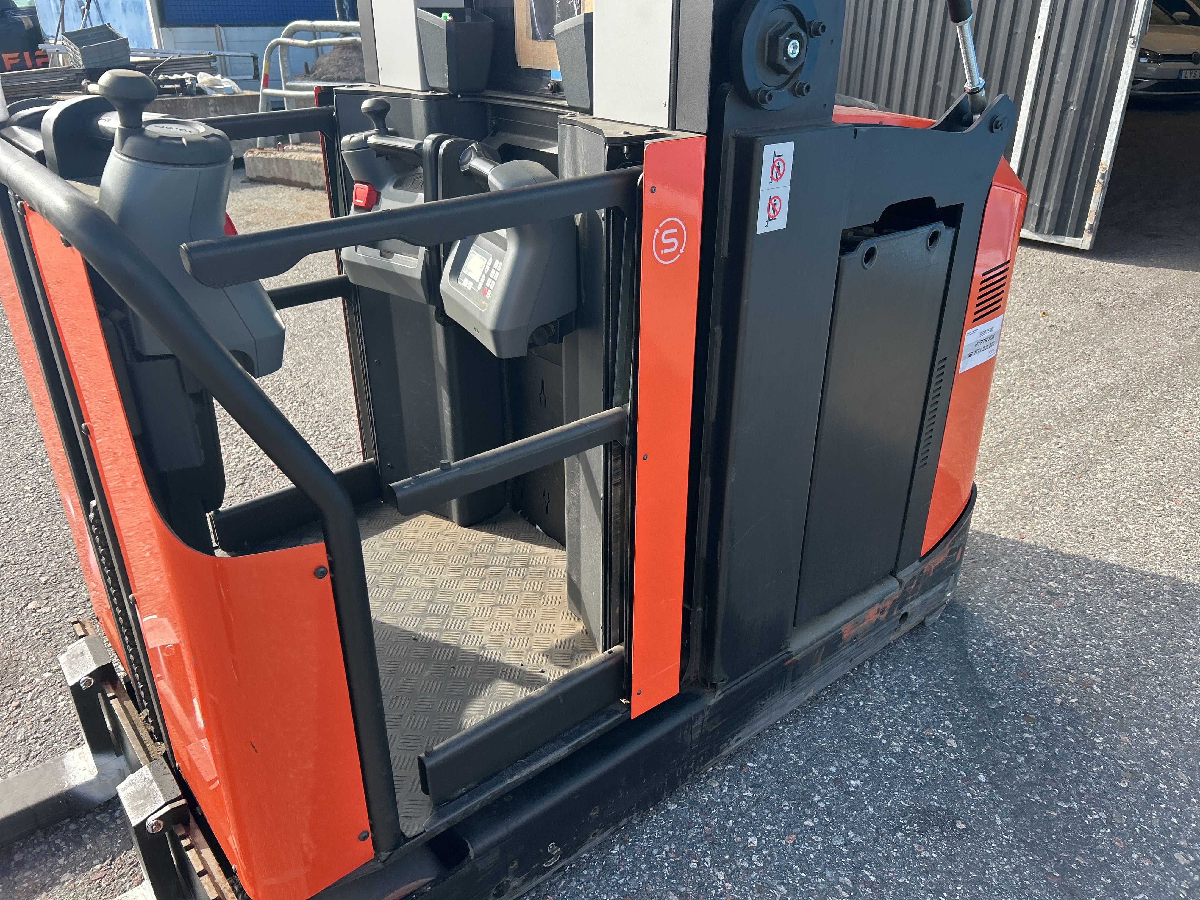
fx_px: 901
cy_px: 450
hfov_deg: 67.3
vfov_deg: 53.1
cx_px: 600
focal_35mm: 26
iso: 50
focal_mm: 5.7
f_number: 1.5
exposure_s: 1/607
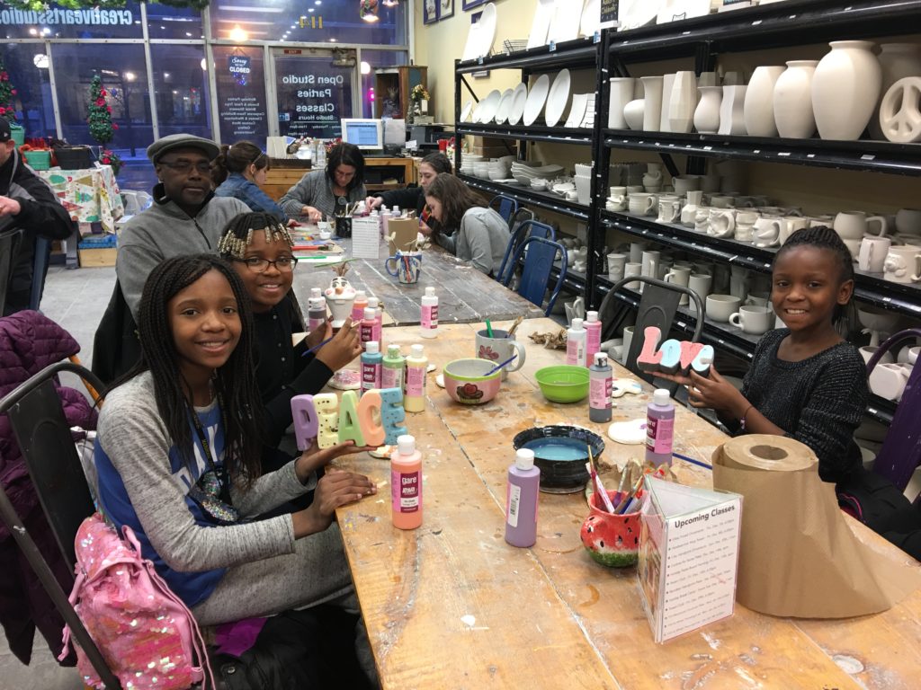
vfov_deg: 48.2
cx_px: 460
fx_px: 772
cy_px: 345
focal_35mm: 29
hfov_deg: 61.7
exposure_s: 1/15
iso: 40
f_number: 2.2
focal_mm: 4.15
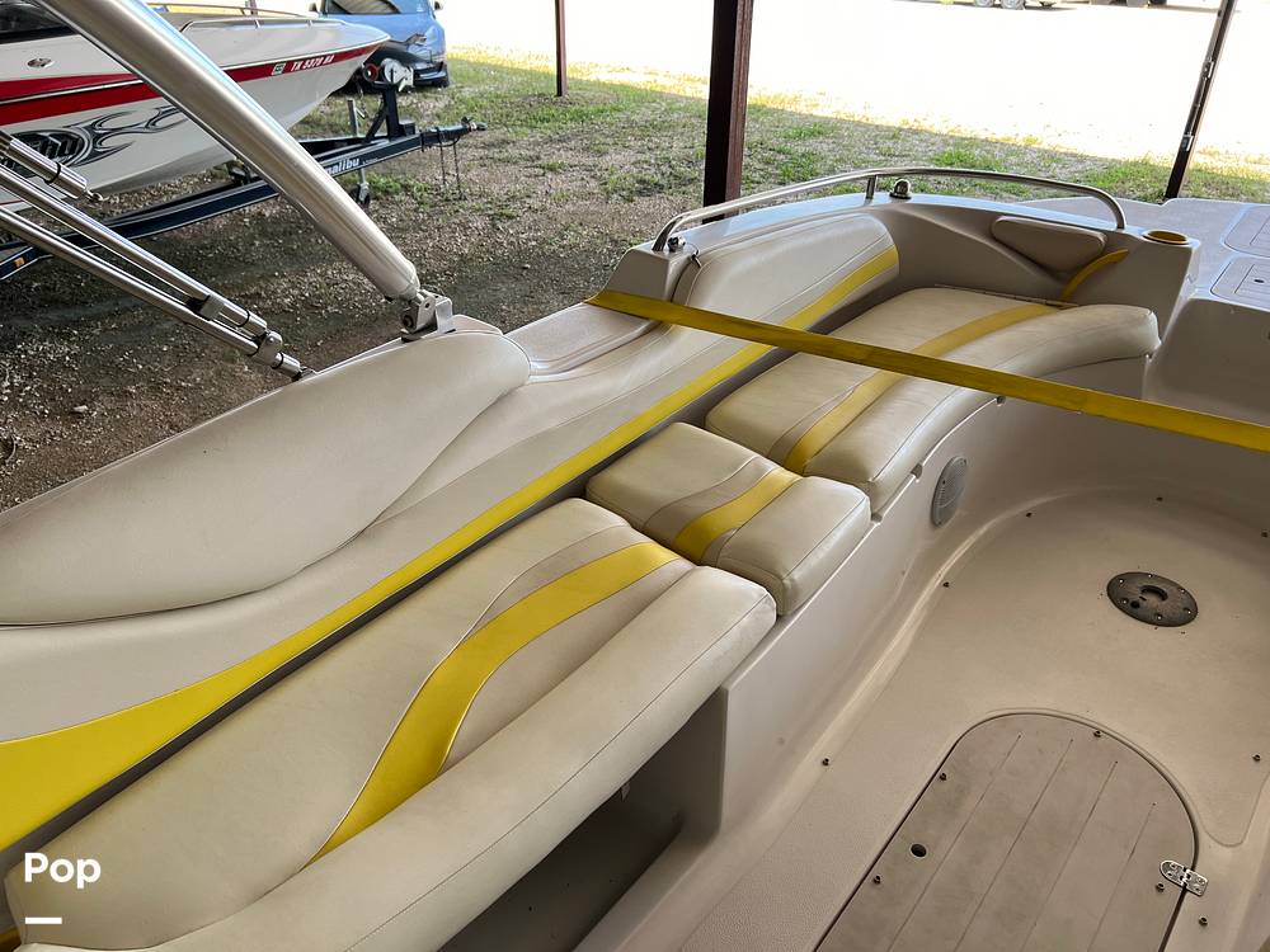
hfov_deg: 67.3
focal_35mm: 26
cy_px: 476
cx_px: 635
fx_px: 954
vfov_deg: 53.1
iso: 50
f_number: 1.5
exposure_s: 1/241
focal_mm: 5.7
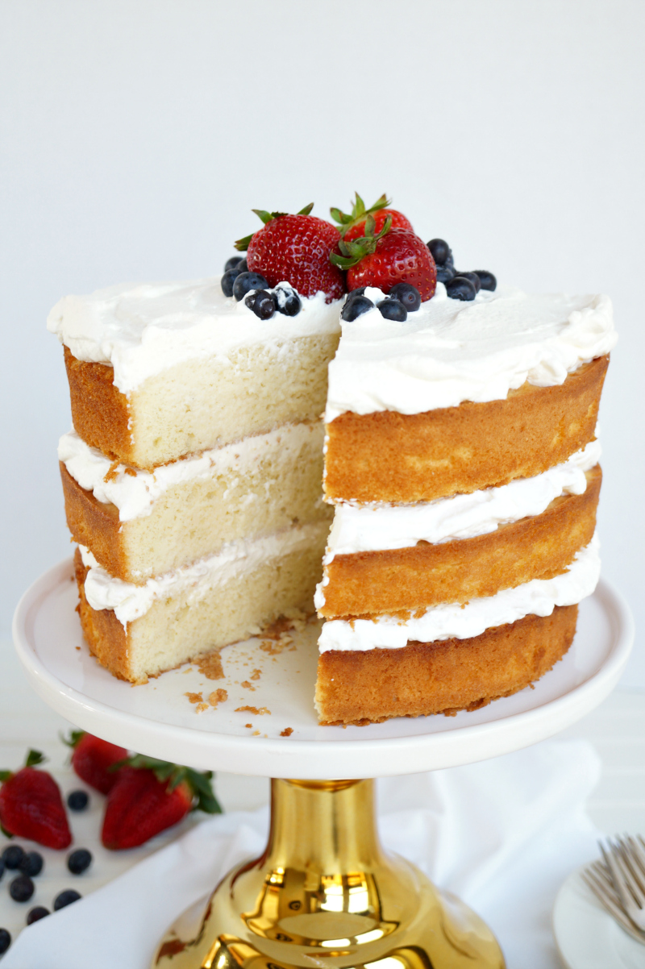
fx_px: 1211
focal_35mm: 45
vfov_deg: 43.6
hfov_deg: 29.8
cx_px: 322
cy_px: 484
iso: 200
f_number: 3.5
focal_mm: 30
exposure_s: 1/40
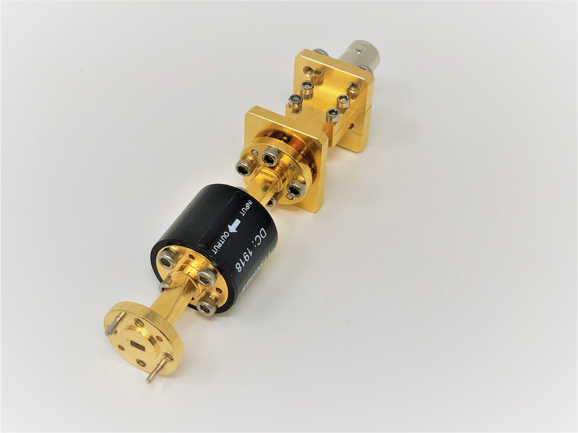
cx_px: 289
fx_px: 868
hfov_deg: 36.8
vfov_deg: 28.0
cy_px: 216
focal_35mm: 52
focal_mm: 6
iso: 25
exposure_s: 1/120
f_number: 2.4
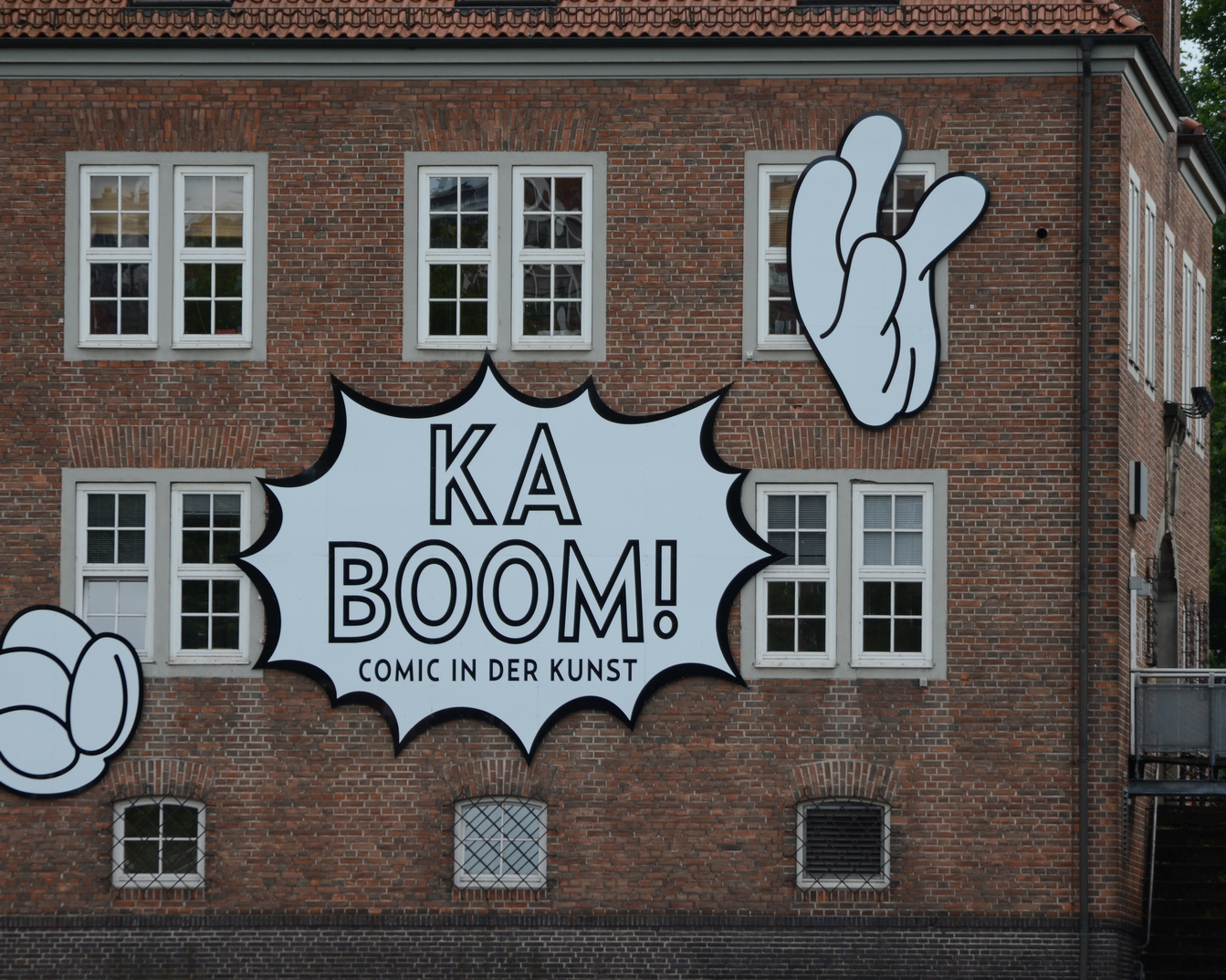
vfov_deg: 5.7
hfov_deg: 7.1
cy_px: 489
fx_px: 9904
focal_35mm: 273
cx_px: 589
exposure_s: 1/200
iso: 100
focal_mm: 160
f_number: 4.8
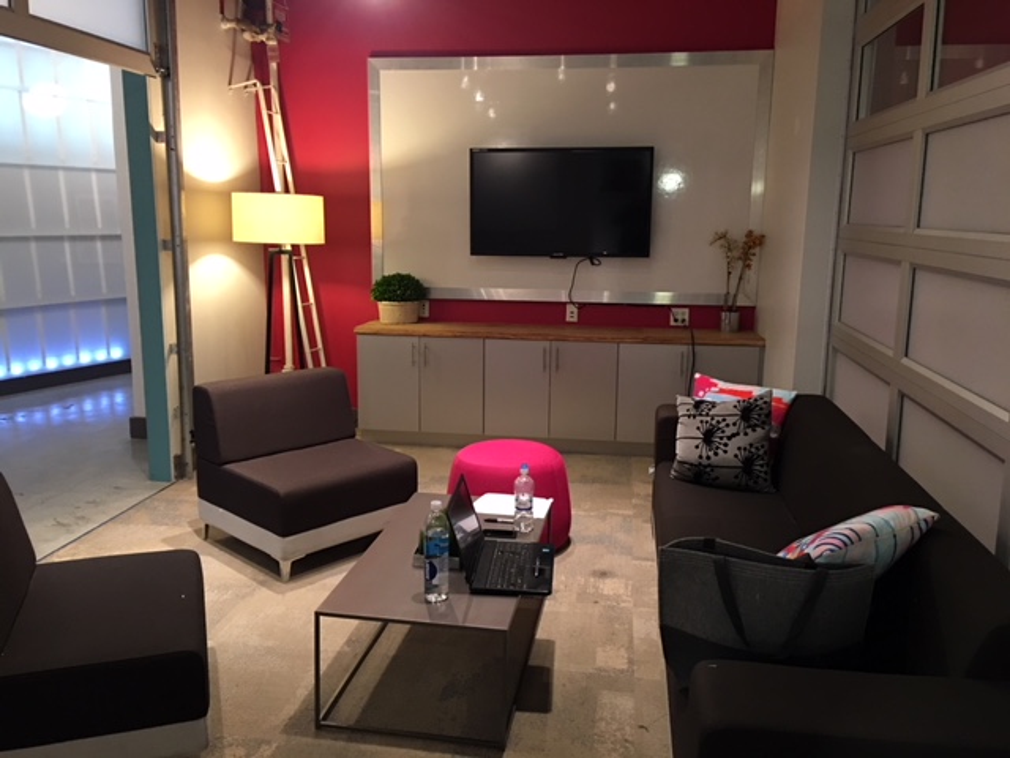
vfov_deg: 48.2
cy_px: 379
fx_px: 846
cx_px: 505
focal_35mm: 29
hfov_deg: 61.7
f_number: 2.2
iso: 80
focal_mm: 4.15
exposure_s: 1/15
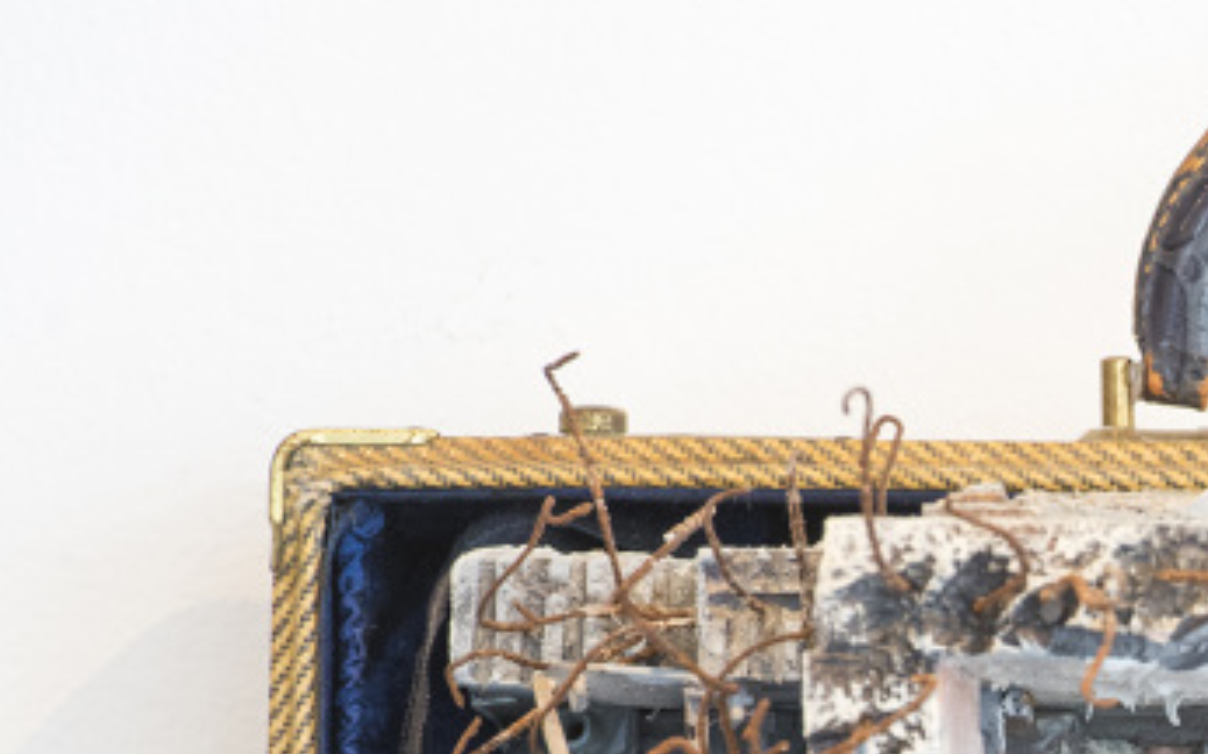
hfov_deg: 3.6
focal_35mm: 590
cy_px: 1112
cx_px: 1582
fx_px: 19418
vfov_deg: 2.2
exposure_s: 1/30
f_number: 8
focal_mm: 200
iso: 1000
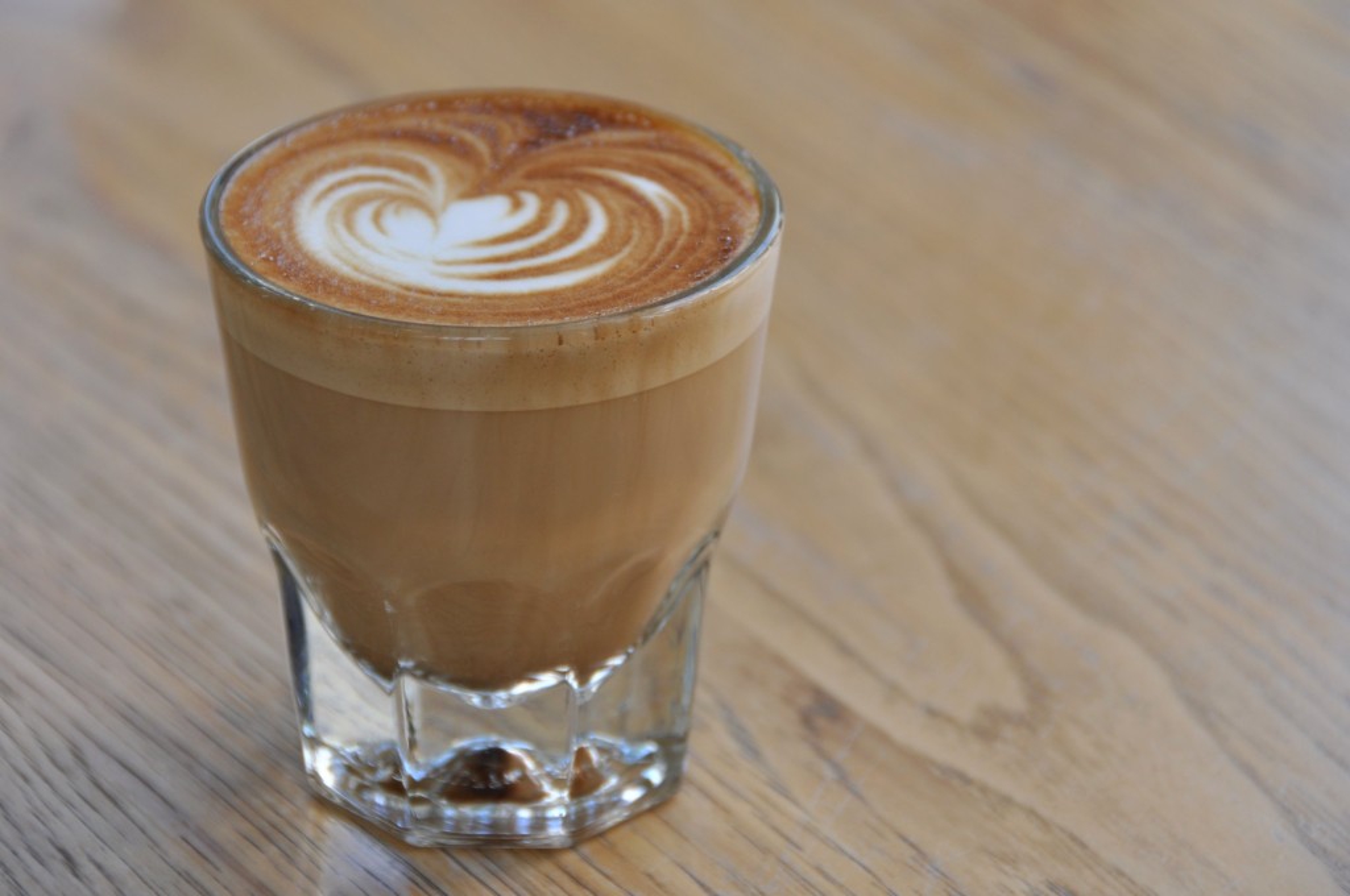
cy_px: 448
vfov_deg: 6.1
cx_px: 675
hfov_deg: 9.2
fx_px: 8427
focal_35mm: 225
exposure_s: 1/125
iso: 200
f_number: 5.6
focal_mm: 150
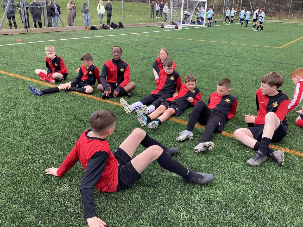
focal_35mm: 31
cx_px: 152
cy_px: 114
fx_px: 271
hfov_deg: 58.4
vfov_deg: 45.4
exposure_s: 1/162
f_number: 2.4
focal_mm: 3.3
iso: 25
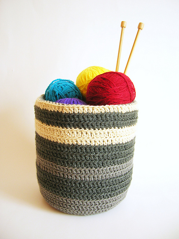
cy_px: 120
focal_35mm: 34
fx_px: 234
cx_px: 90
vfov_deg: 54.0
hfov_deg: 41.8
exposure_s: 1/10.7
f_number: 2.9
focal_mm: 5.7
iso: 50
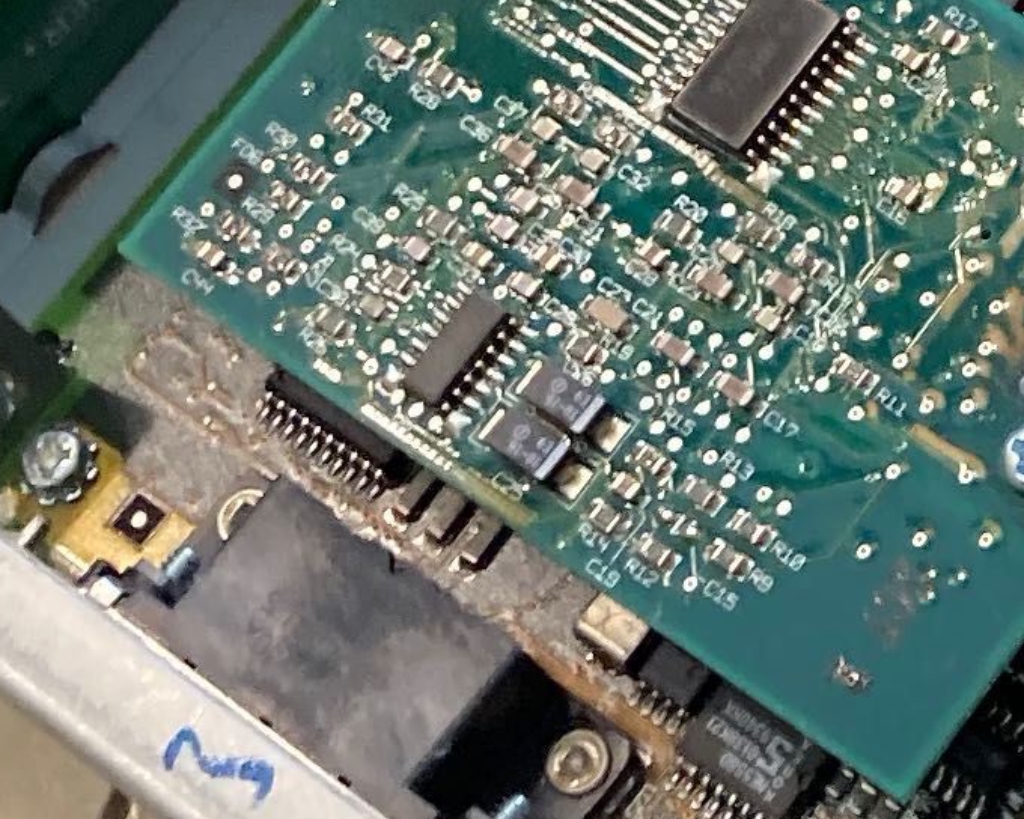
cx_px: 1723
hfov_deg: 11.2
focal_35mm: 162
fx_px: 4910
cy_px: -351
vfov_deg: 9.3
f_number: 1.8
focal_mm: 3.99
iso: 125
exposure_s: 1/60
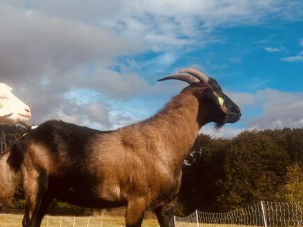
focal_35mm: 56
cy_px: 87
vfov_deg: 26.0
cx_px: -15
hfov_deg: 31.2
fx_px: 490
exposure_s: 1/6623
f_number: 1.78
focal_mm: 6.86
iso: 80
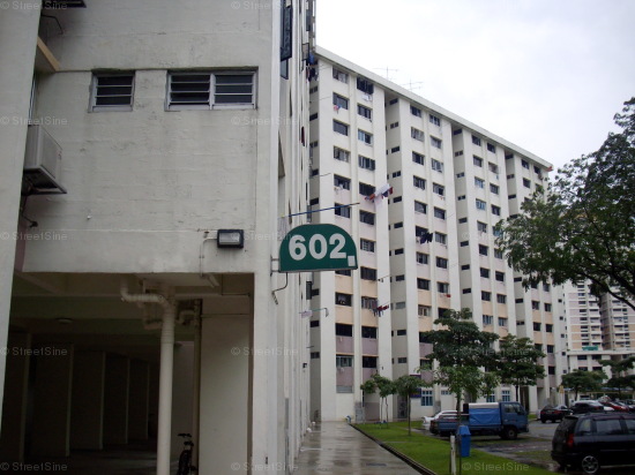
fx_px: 678
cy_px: 238
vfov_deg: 38.6
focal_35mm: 37
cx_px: 318
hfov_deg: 50.2
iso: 80
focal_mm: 6.2
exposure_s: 1/160
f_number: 5.6
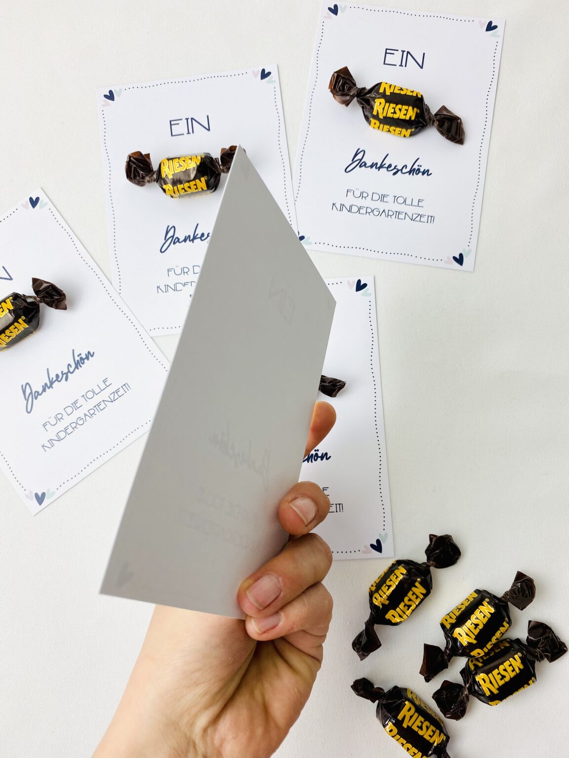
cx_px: 284
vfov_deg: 67.3
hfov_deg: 53.1
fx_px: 570
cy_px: 379
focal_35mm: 26
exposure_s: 1/117
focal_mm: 4.25
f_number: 1.8
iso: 32
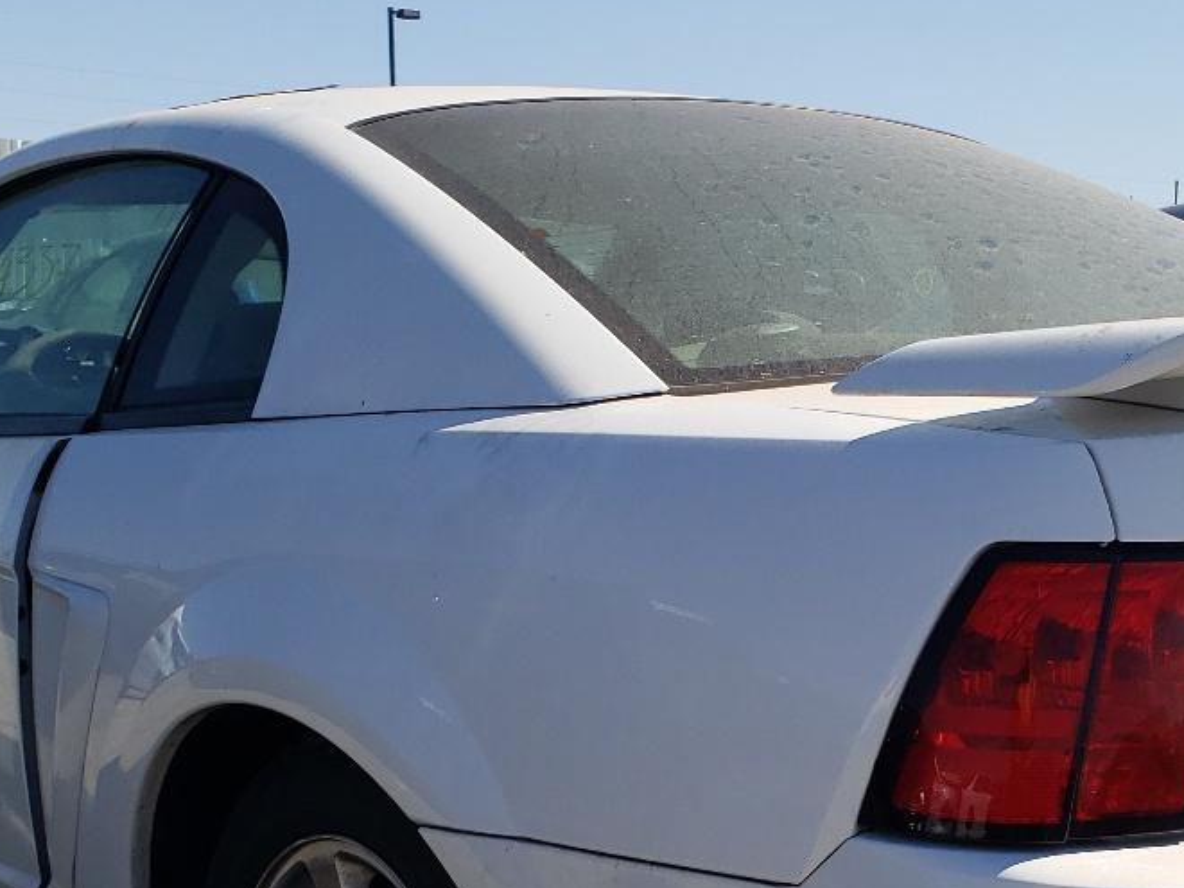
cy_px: 827
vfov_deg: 22.6
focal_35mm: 63
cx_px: 775
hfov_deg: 30.5
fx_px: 2155
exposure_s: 1/1667
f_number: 1.5
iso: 50
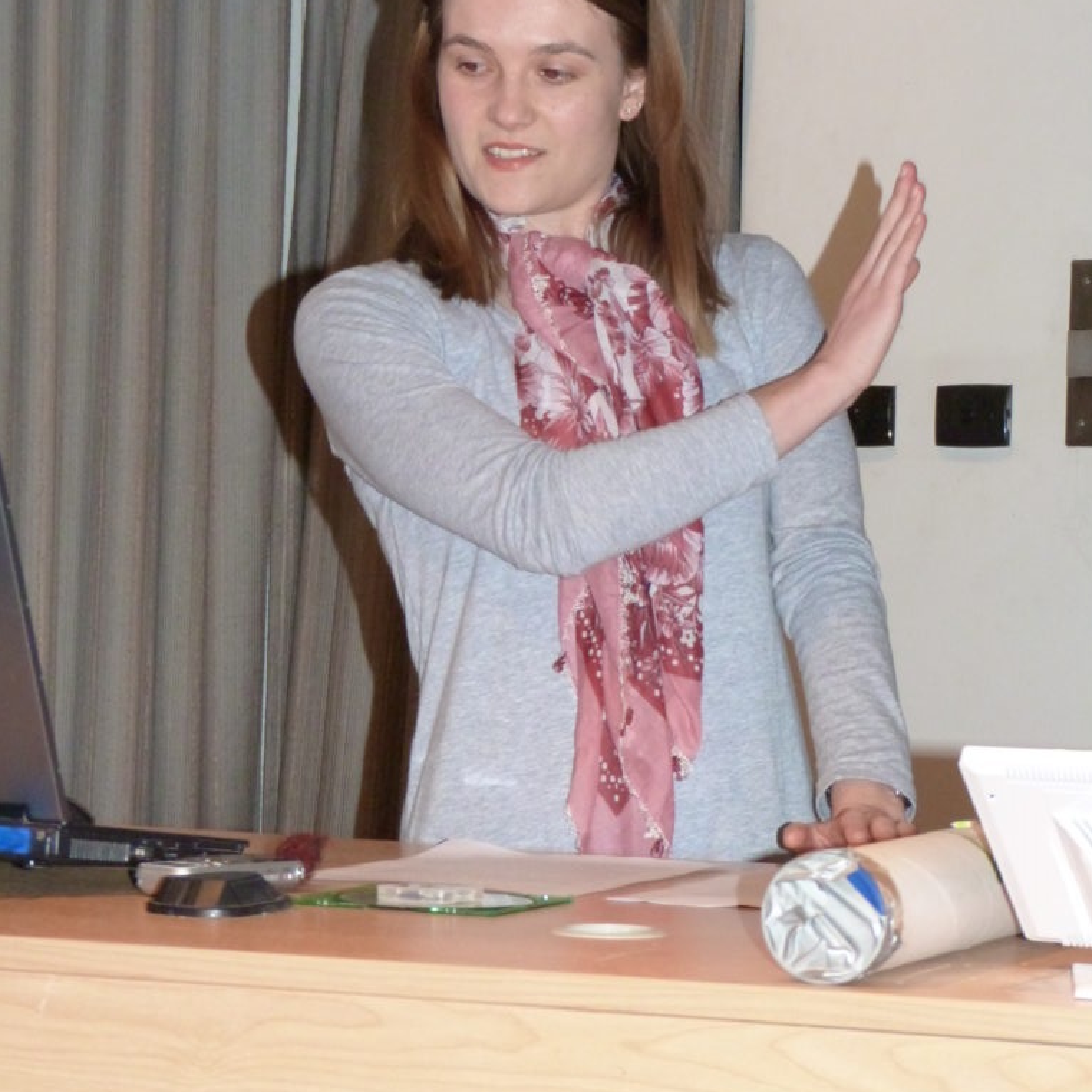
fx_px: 4247
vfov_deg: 14.6
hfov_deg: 14.7
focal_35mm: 119
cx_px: 548
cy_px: 399
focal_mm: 18.2
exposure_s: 1/15
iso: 400
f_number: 3.5
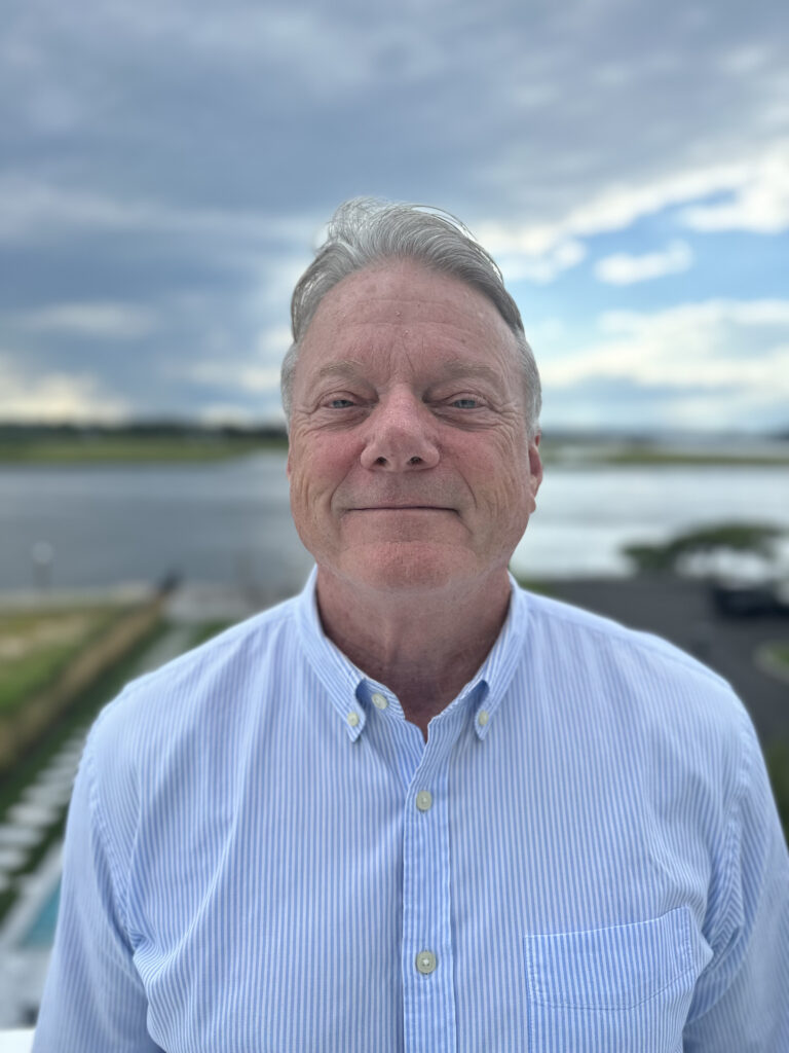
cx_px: 394
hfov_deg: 56.8
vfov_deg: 71.6
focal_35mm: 24
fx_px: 729
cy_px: 526
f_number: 1.78
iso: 80
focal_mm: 6.86
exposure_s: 1/2299
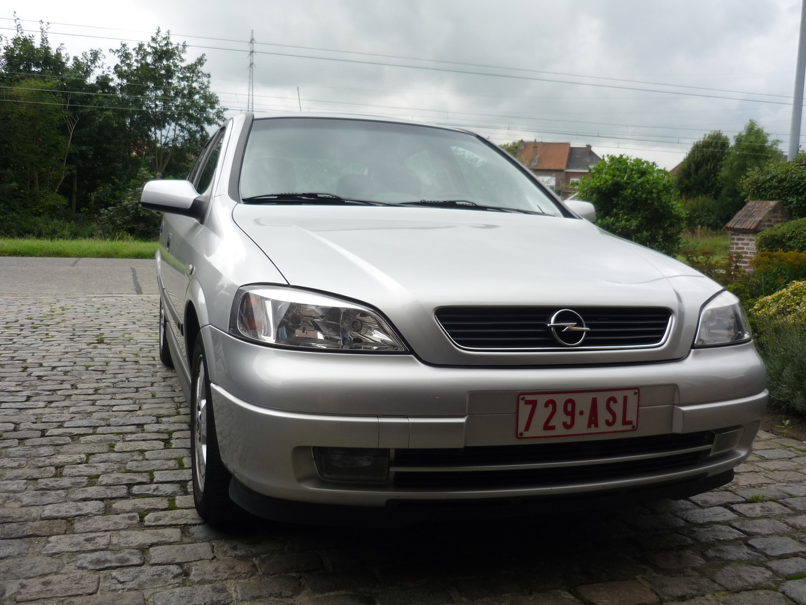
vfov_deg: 42.9
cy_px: 302
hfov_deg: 55.4
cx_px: 403
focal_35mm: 33
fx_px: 768
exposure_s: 1/400
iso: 100
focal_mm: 5.5
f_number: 2.8
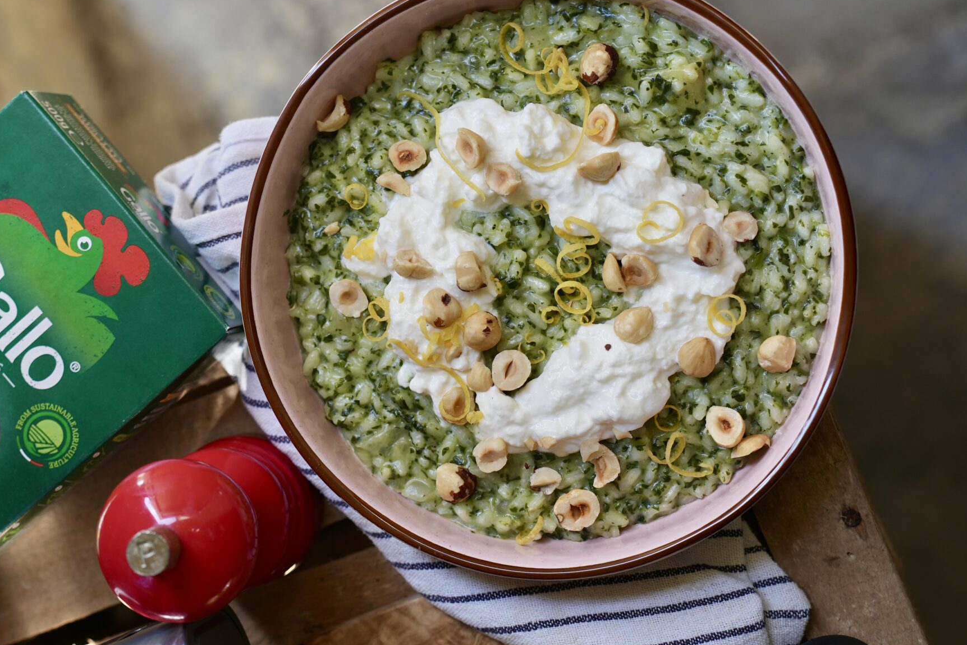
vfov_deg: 16.7
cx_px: 444
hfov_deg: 24.8
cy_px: 303
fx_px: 2203
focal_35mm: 82
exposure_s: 1/125
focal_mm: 46
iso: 160
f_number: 3.2
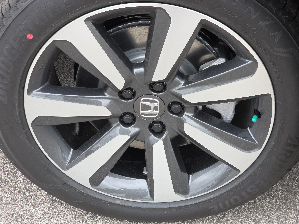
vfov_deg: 21.3
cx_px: 150
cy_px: 112
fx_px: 596
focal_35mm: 69
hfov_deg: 28.2
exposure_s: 1/156
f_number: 2.4
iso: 50
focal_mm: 7.9
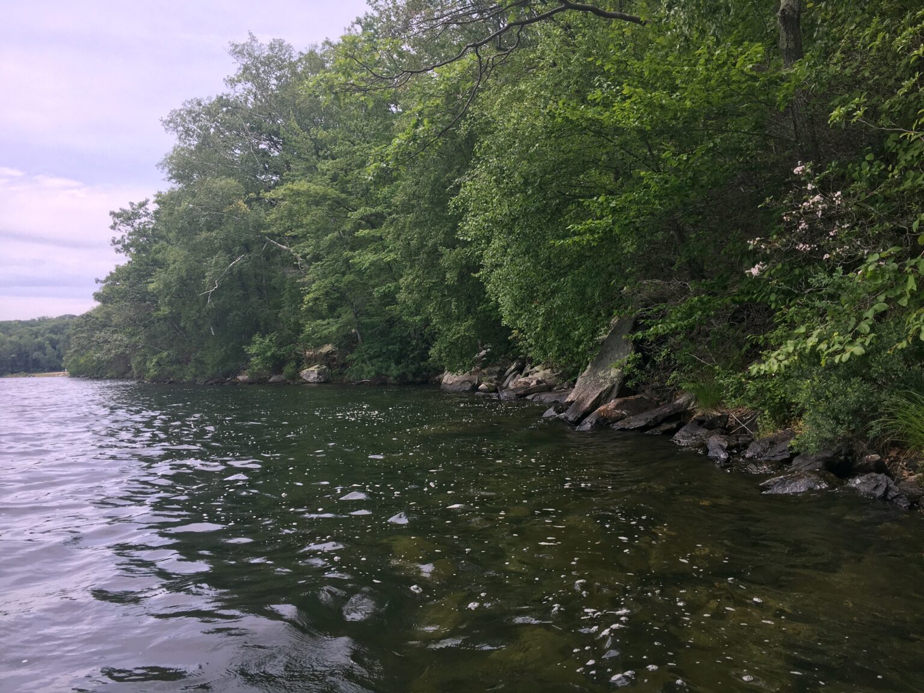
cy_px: 346
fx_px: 774
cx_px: 462
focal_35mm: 29
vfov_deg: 48.2
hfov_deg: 61.7
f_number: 2.2
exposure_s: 1/725
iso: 25
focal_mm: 4.15
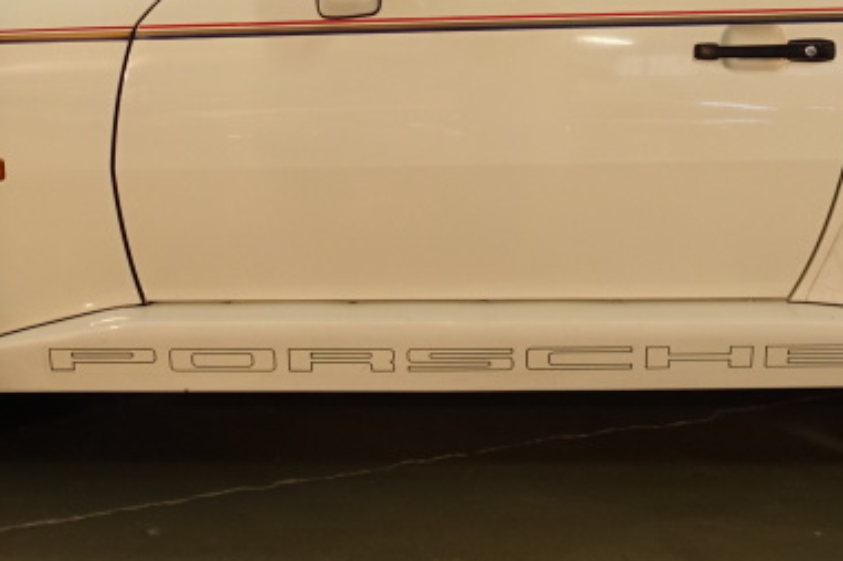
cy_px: -1
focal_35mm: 89
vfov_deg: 15.1
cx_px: 477
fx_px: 2083
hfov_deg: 22.9
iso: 250
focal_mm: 8.8
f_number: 1.8
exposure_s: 1/30
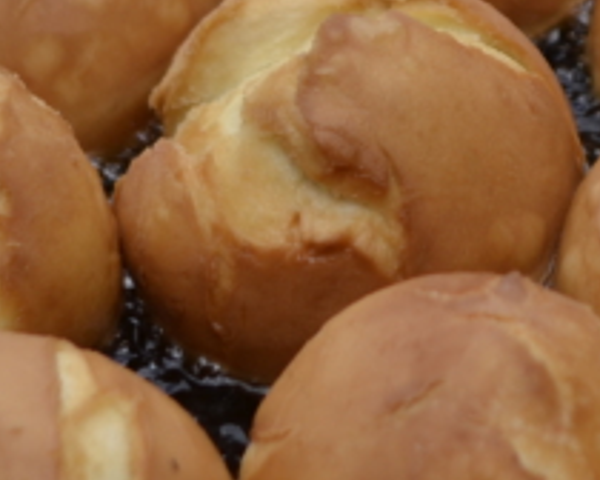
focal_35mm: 343
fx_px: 6091
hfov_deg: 5.6
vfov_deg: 4.5
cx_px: 834
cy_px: -126
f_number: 2.5
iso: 100
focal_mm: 50
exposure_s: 1/3200
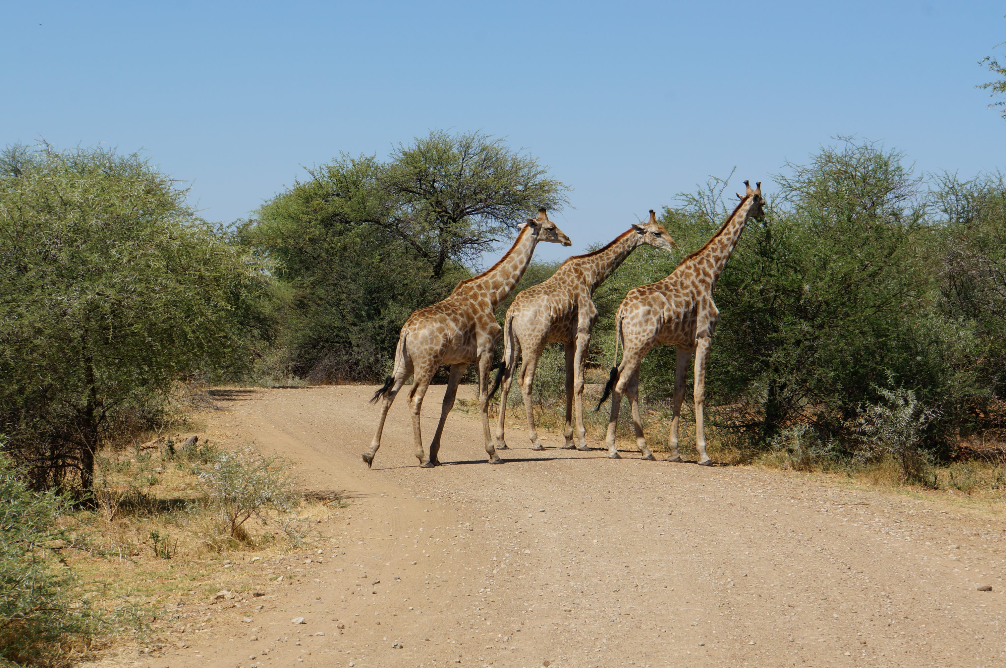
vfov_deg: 15.5
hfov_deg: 23.2
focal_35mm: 88
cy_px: 334
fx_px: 2449
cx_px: 503
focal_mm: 58.5
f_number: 13
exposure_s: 1/160
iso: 100
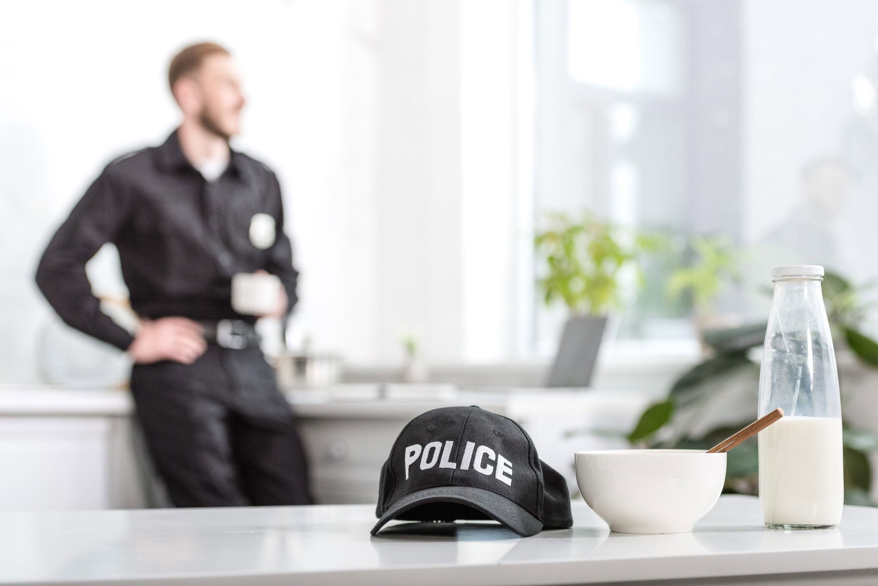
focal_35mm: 75
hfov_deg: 27.0
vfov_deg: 18.2
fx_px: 1830
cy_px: 293
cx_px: 439
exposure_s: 1/250
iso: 800
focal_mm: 75
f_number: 3.5
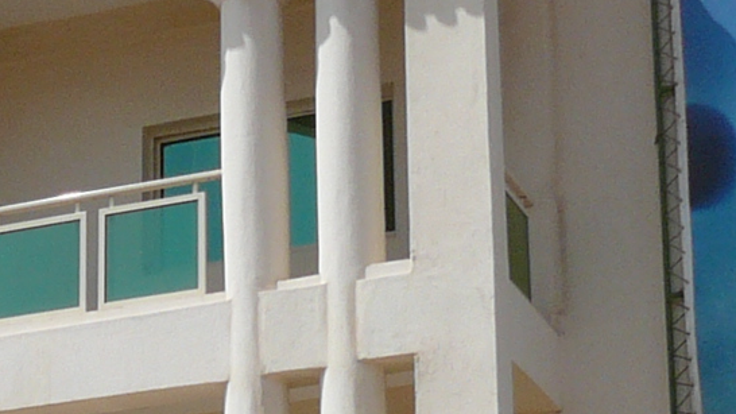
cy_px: 534
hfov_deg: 14.7
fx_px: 2790
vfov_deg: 8.4
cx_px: -24
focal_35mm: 143
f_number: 5
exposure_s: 1/640
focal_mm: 5.2
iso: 80
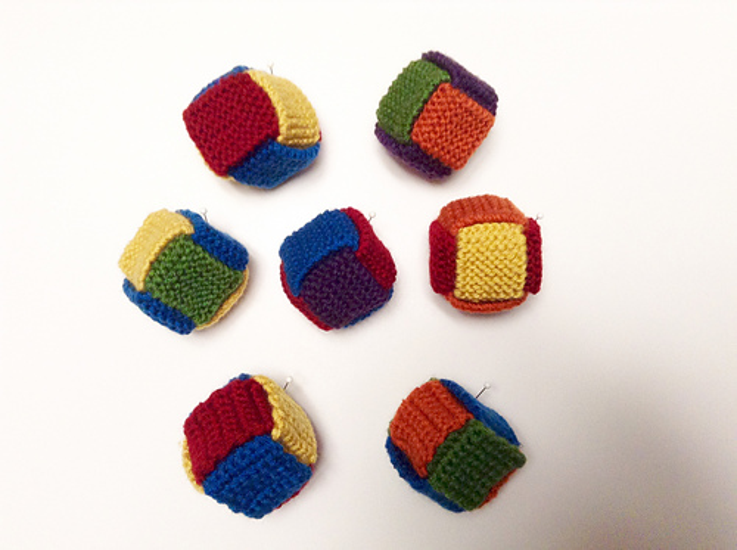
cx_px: 368
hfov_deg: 55.4
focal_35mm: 33
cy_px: 275
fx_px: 701
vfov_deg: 42.8
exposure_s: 1/24
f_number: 2.4
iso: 100
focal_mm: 3.3
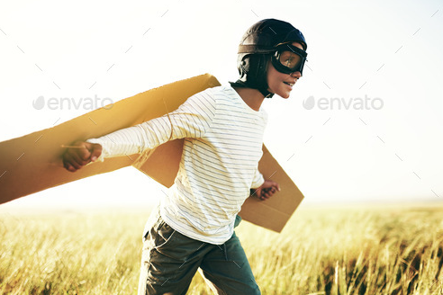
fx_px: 517
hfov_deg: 46.4
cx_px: 205
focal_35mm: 42
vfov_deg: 31.9
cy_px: 145
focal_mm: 35
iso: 200
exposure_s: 1/3200
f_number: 1.8
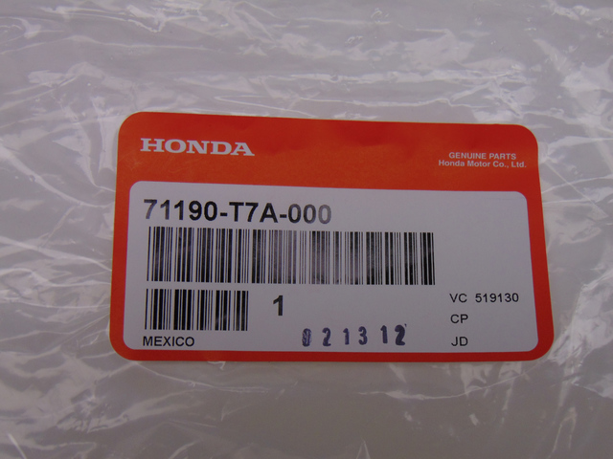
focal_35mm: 42
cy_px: 230
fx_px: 744
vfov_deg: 34.3
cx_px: 306
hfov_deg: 44.8
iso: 80
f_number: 3.3
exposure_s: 1/100
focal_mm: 7.6
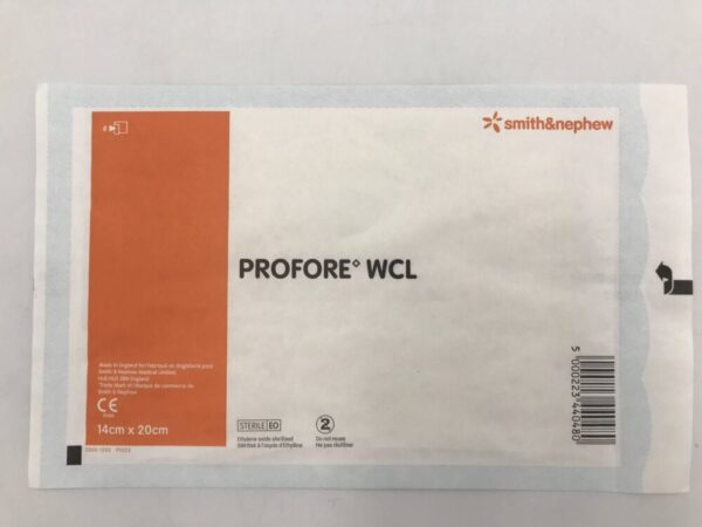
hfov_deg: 63.4
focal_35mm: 28
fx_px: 568
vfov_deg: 49.7
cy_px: 264
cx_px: 351
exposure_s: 1/60
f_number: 1.8
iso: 32
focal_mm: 3.99
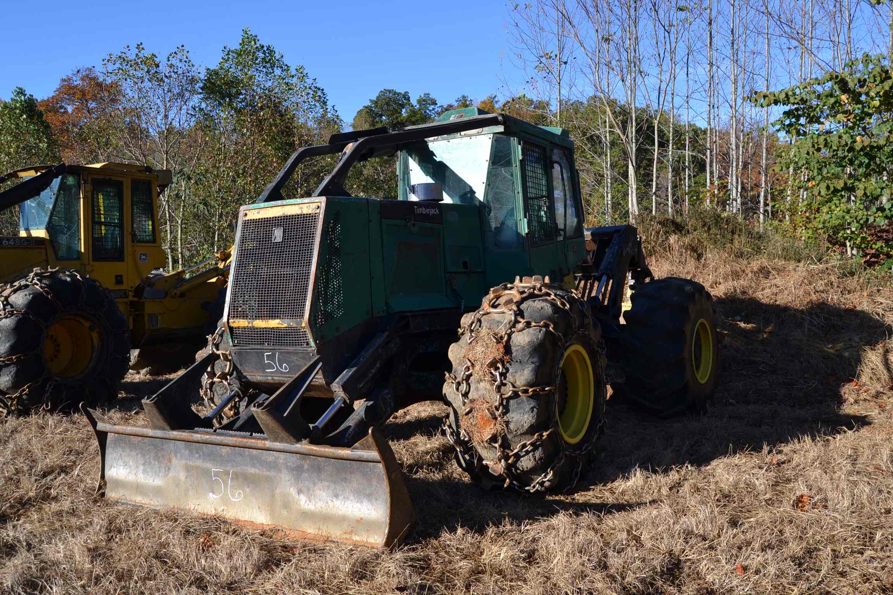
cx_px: 446
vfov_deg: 43.6
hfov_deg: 61.9
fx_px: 744
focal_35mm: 30
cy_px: 298
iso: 100
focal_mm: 20
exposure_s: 1/200
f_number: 7.1
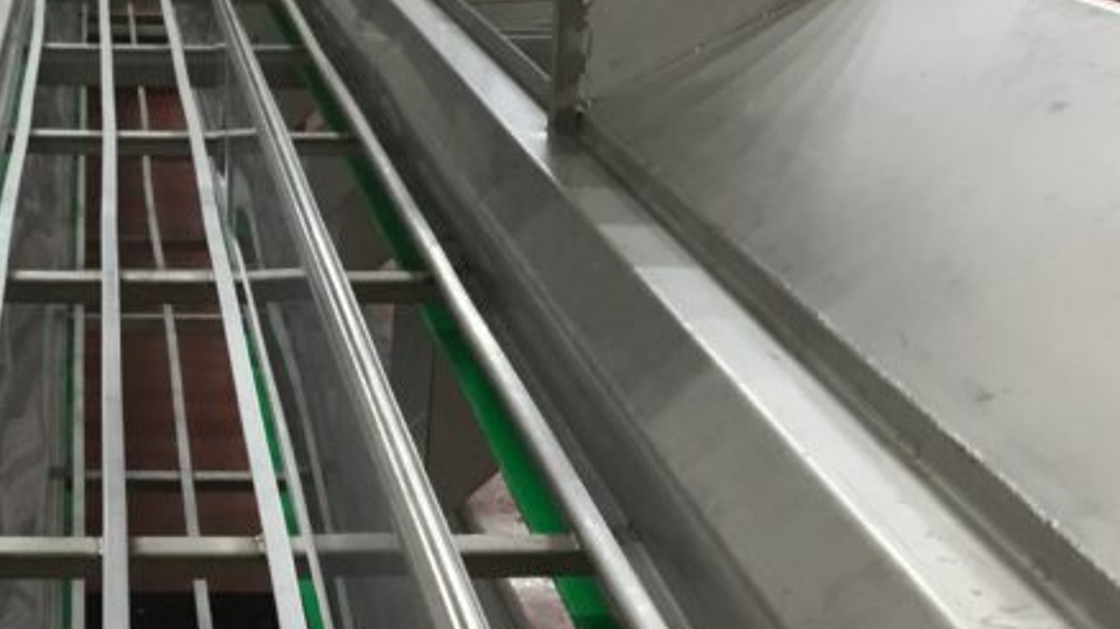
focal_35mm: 79
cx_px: 245
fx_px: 2345
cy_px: 279
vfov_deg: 15.3
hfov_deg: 26.4
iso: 100
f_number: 2.4
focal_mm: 3.3
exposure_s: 1/33
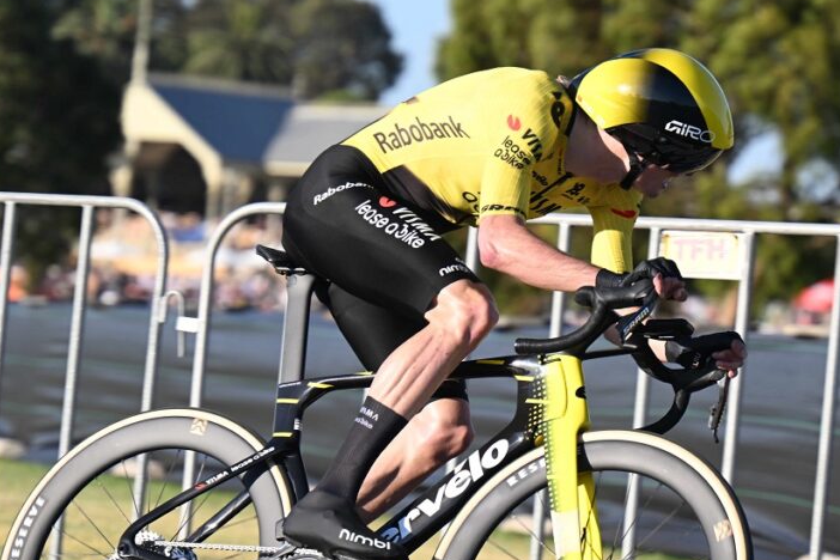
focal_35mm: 270
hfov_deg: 7.6
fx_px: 6300
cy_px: 370
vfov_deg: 5.1
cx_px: 470
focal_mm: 185
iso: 320
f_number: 5.6
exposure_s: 1/1000
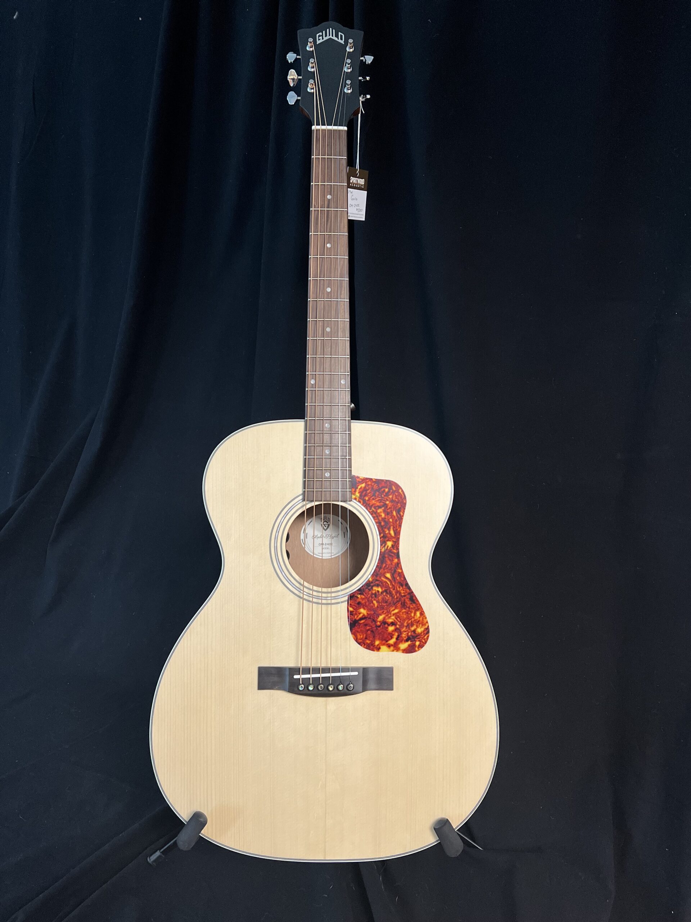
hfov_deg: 53.1
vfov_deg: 67.3
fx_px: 692
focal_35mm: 26
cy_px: 461
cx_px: 346
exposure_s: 1/60
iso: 200
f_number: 1.5
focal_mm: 5.7
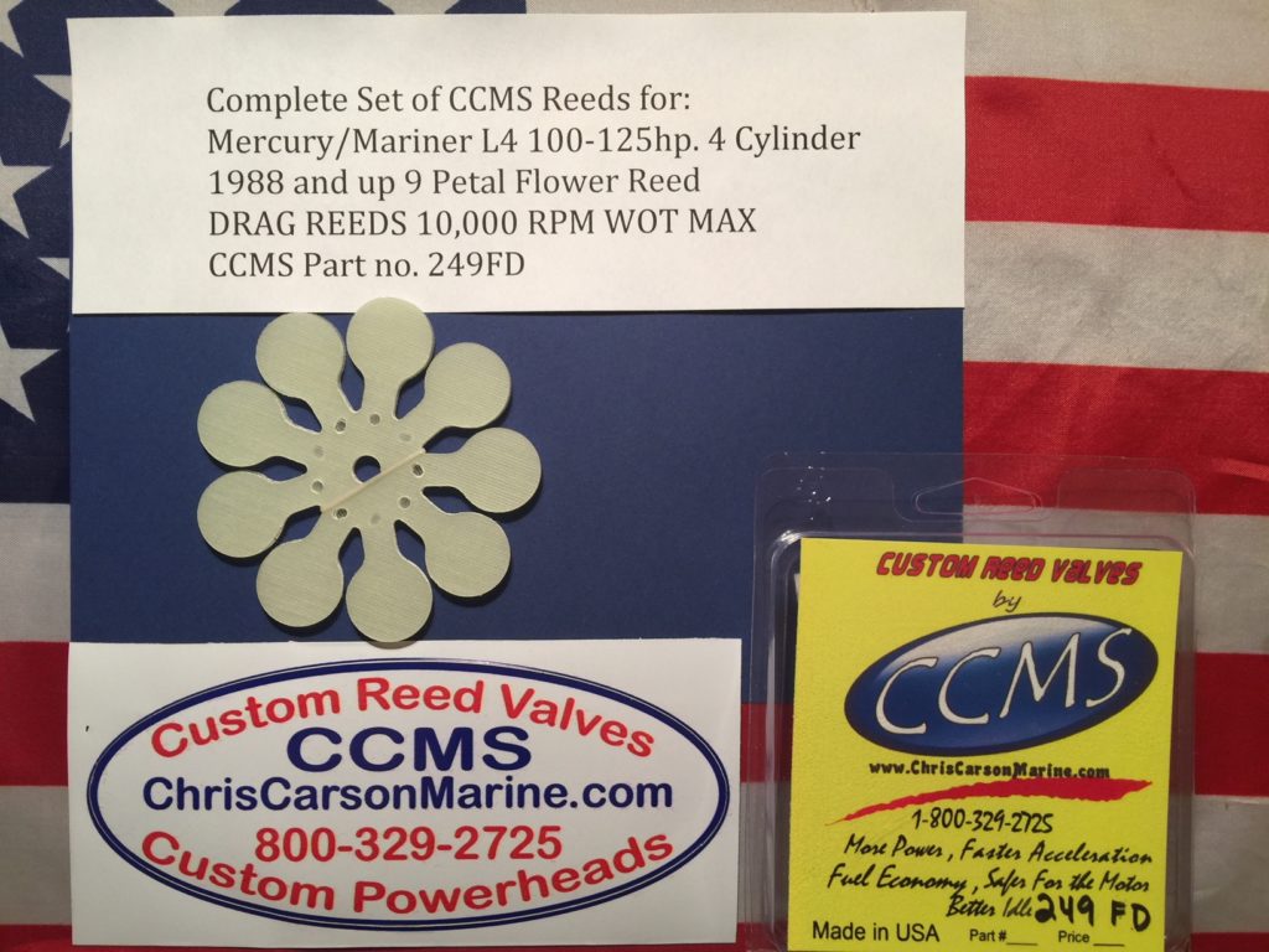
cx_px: 634
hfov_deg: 61.7
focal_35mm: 29
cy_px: 476
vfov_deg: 48.2
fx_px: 1063
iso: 32
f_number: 2.2
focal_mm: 4.15
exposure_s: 1/15
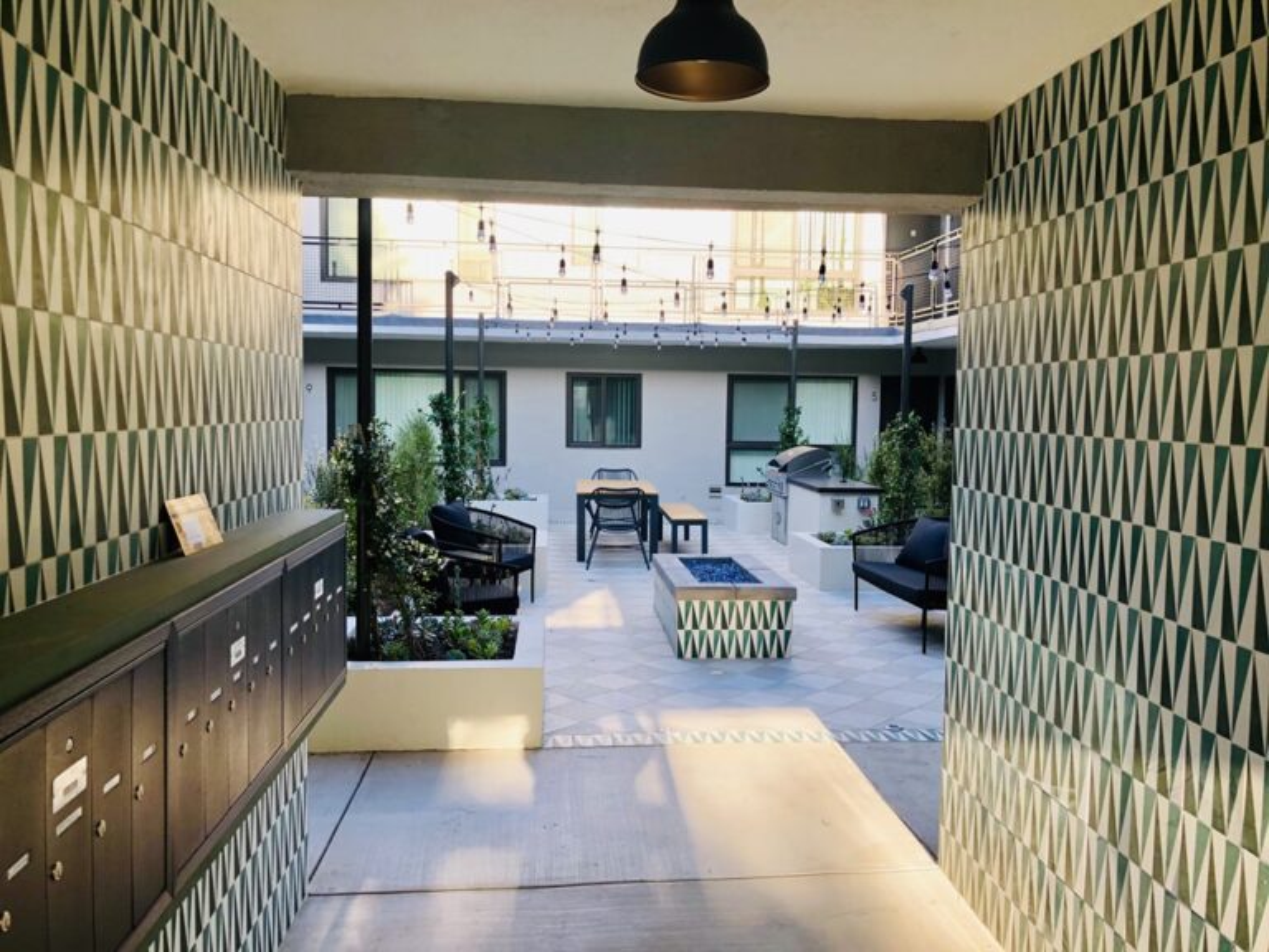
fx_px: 1026
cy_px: 476
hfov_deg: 63.4
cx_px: 634
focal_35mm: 28
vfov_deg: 49.7
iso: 20
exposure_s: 1/133
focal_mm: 4
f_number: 1.8
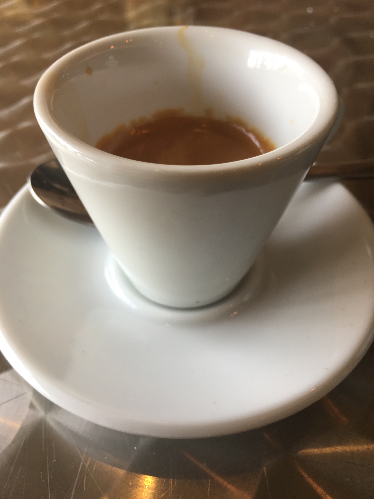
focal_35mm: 29
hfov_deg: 48.2
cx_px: 187
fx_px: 418
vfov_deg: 61.7
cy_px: 250
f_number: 2.2
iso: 25
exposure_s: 1/50
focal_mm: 4.15
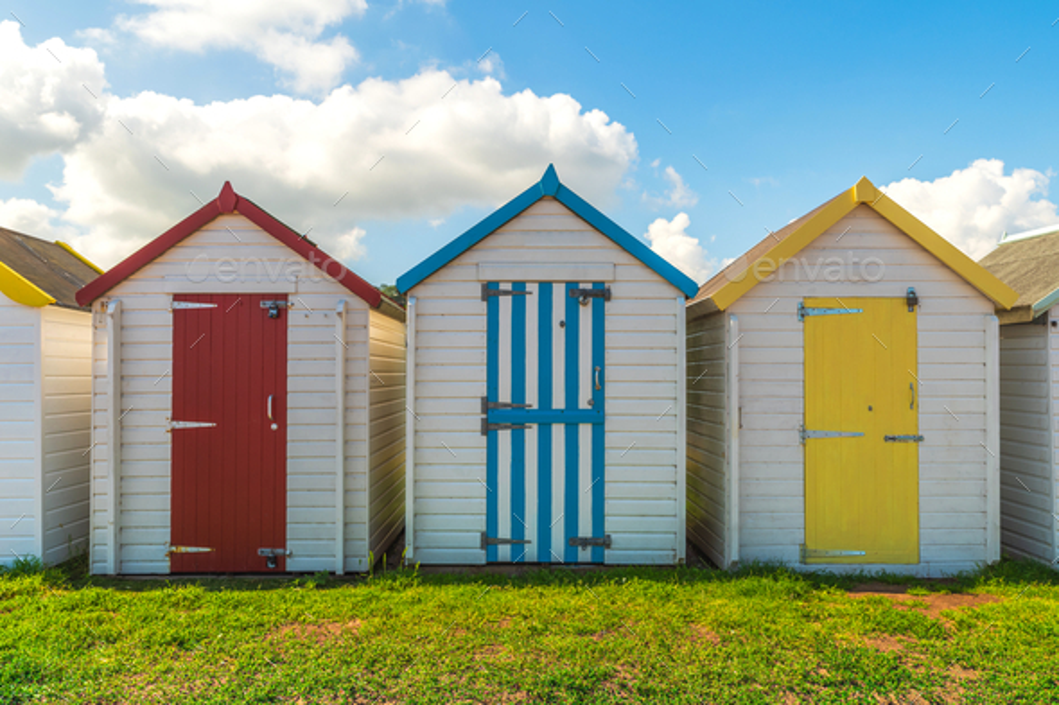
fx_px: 853
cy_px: 352
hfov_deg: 63.7
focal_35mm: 29
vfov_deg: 44.9
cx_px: 530
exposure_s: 1/500
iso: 100
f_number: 8
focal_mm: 29
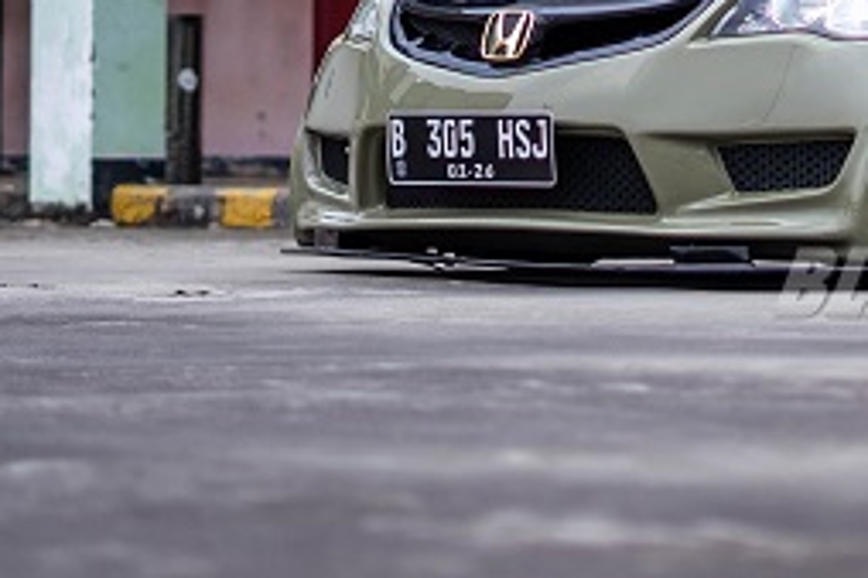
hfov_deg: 10.7
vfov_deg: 7.2
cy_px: 51
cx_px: 1090
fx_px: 4554
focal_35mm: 189
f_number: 1.8
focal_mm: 50
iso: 50
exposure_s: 1/1250
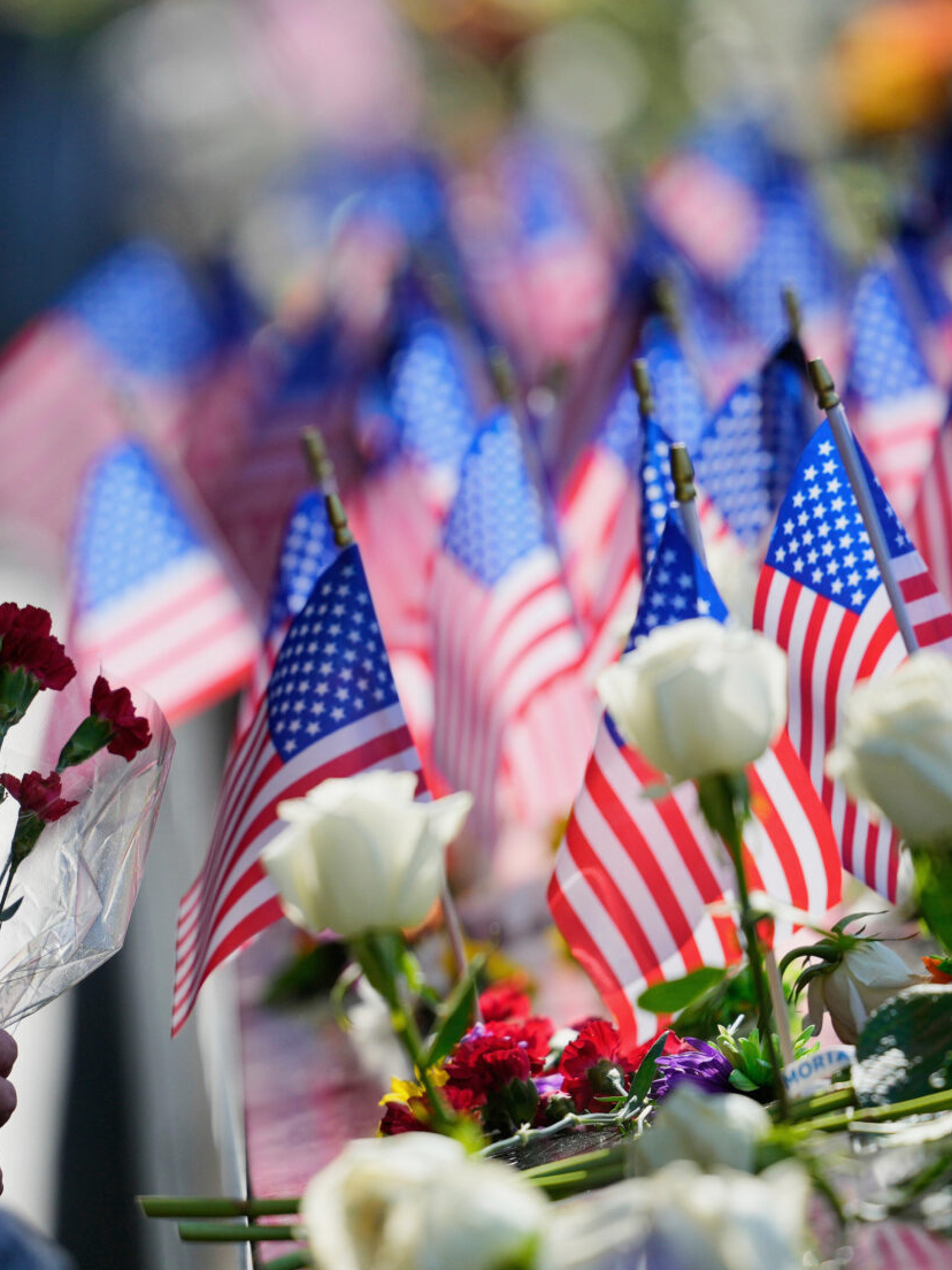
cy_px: 801
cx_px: 132
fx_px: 24532
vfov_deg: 3.0
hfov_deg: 2.2
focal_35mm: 669
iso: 200
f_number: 2.8
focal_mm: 300
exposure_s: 1/1250
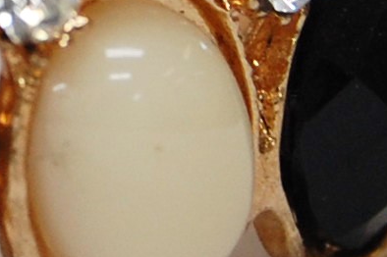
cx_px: -182
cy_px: -219
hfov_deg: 3.3
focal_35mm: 630
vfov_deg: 2.2
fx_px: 6765
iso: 400
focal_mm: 55
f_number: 5.6
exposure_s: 1/60
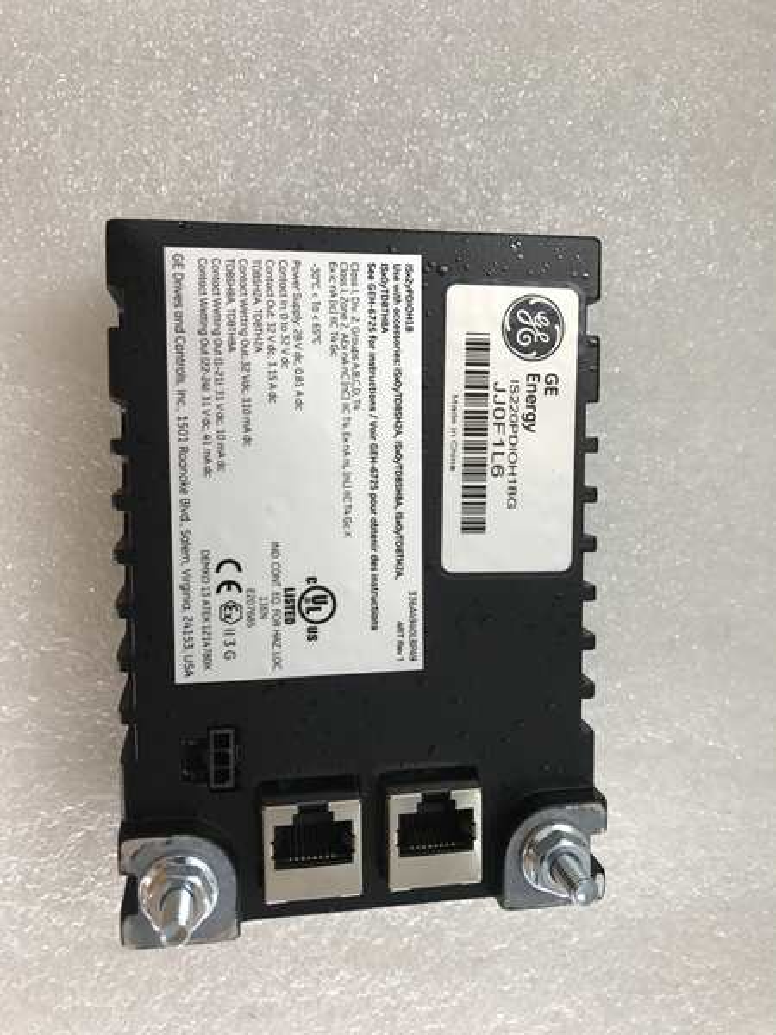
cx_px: 388
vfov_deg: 63.4
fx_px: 837
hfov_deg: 49.7
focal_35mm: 28
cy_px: 518
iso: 32
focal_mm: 3.99
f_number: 1.8
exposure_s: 1/50
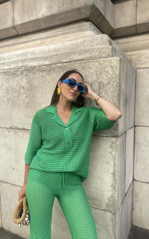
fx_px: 182
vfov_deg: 66.5
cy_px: 121
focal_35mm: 28
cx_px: 65
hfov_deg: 44.4
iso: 32
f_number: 1.6
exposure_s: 1/716
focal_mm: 4.2
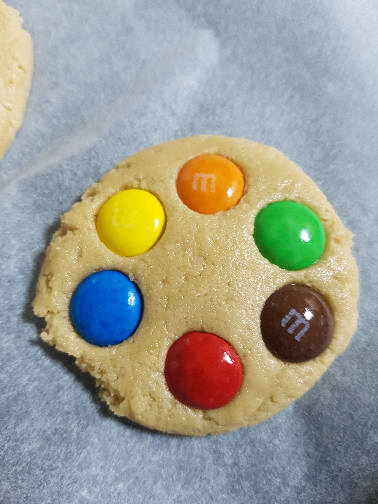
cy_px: 252
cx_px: 189
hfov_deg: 53.1
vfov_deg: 67.3
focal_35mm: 26
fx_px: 379
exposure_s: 1/14
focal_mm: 4.2
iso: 200
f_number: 1.7
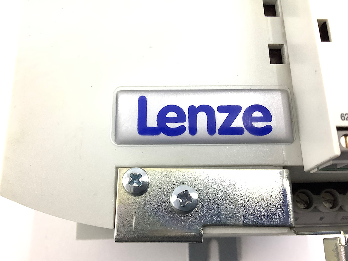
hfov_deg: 56.8
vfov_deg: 44.2
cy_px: 134
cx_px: 171
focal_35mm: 32
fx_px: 322
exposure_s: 1/50
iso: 125
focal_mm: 3.3
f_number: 2.4
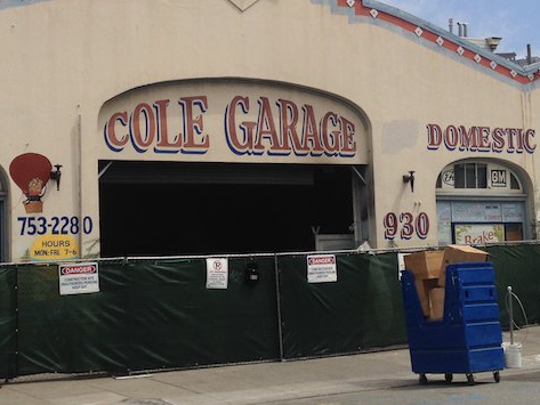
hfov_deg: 27.3
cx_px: 190
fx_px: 1108
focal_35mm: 71
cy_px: 154
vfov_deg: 20.7
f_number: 2.4
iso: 50
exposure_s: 1/3247
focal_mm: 4.28
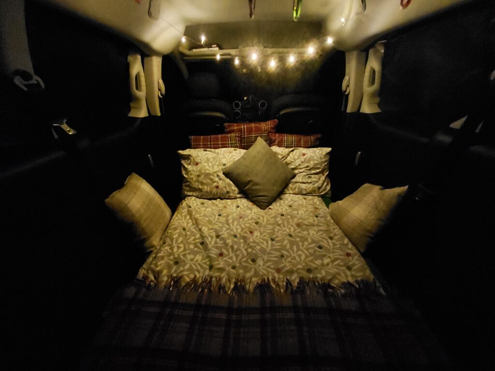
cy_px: 186
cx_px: 248
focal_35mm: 13
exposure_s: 1/10
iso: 2000
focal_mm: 1.42
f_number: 2.2
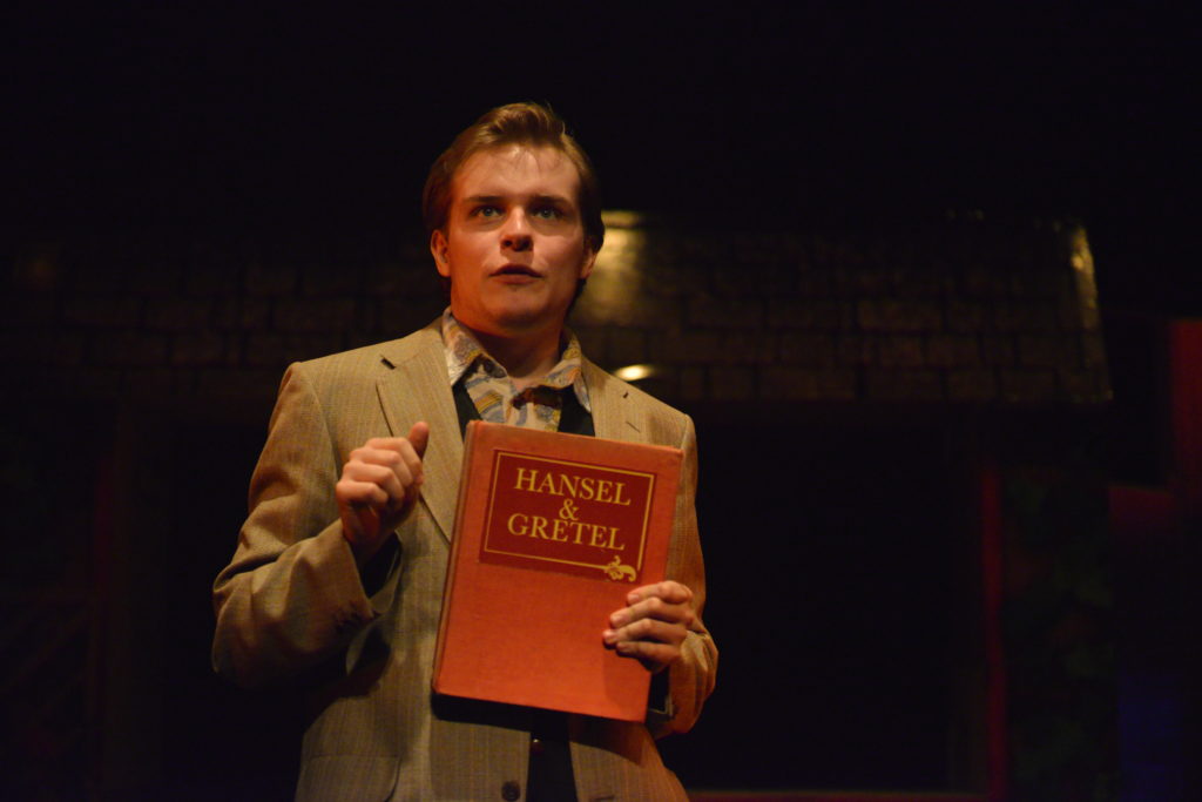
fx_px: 2337
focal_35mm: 70
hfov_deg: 28.8
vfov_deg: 19.5
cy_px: 401
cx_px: 601
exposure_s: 1/640
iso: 5000
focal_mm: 70
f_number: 2.8
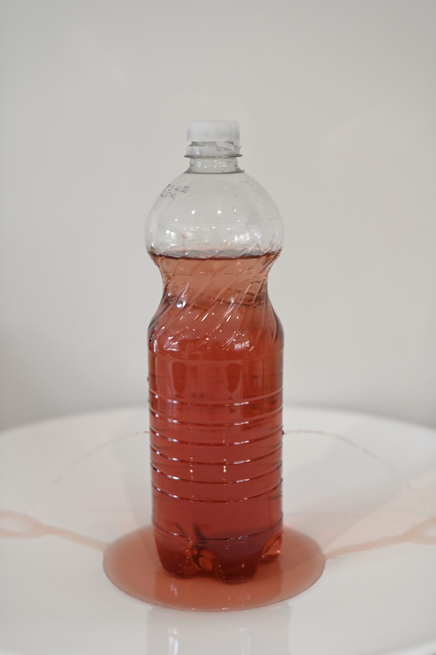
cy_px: 328
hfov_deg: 27.0
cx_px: 218
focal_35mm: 50
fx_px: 910
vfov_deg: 39.6
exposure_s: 1/125
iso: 1400
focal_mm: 50
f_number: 2.8
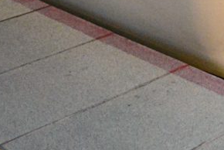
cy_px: -209
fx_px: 791
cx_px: 292
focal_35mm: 127
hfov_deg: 15.3
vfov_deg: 9.6
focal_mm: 16
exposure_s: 1/80
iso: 3200
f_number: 4.5
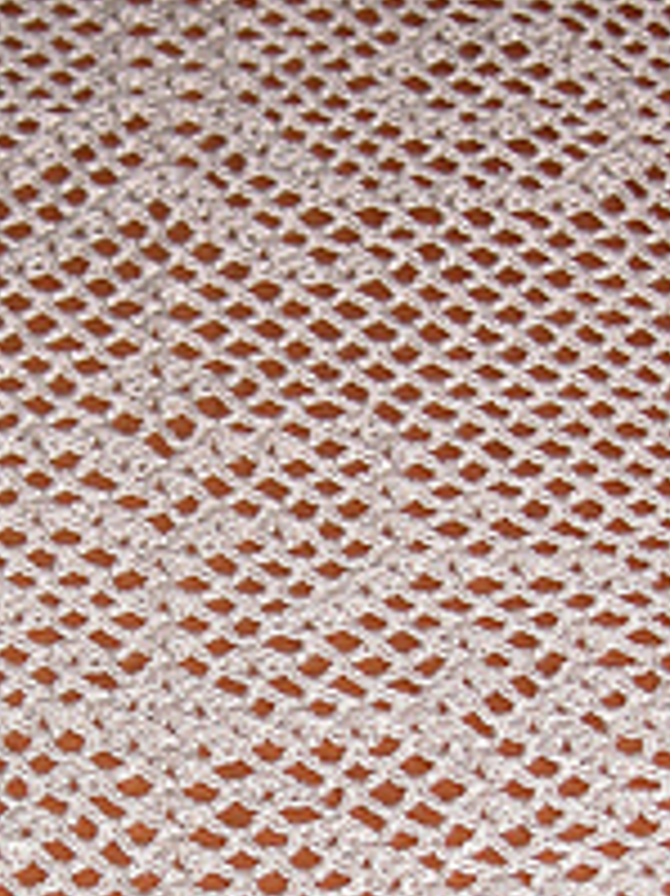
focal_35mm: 216
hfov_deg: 6.9
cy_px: 860
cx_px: 155
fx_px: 5580
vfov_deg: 9.1
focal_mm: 22.3
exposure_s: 1/125
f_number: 3.5
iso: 100
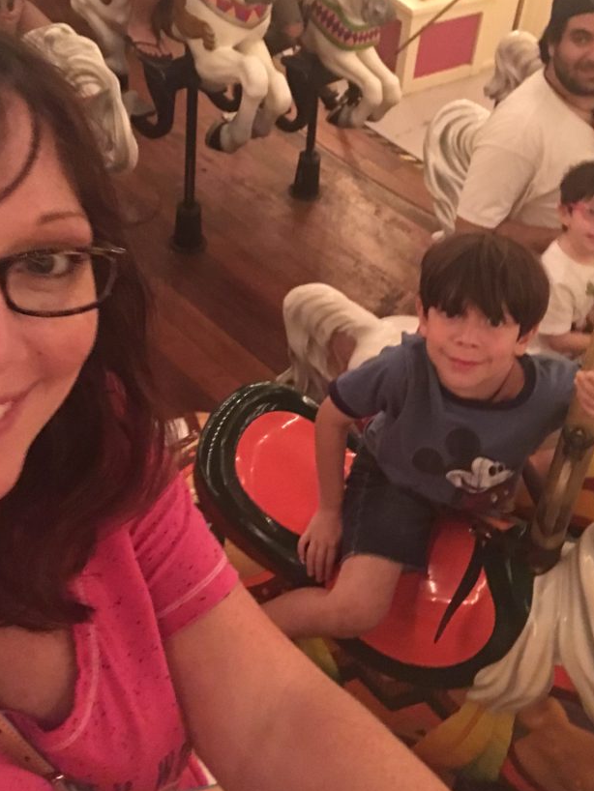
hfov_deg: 35.9
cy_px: 314
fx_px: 915
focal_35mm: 40
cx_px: 353
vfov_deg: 46.5
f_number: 2.2
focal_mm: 2.87
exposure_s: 1/15
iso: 400
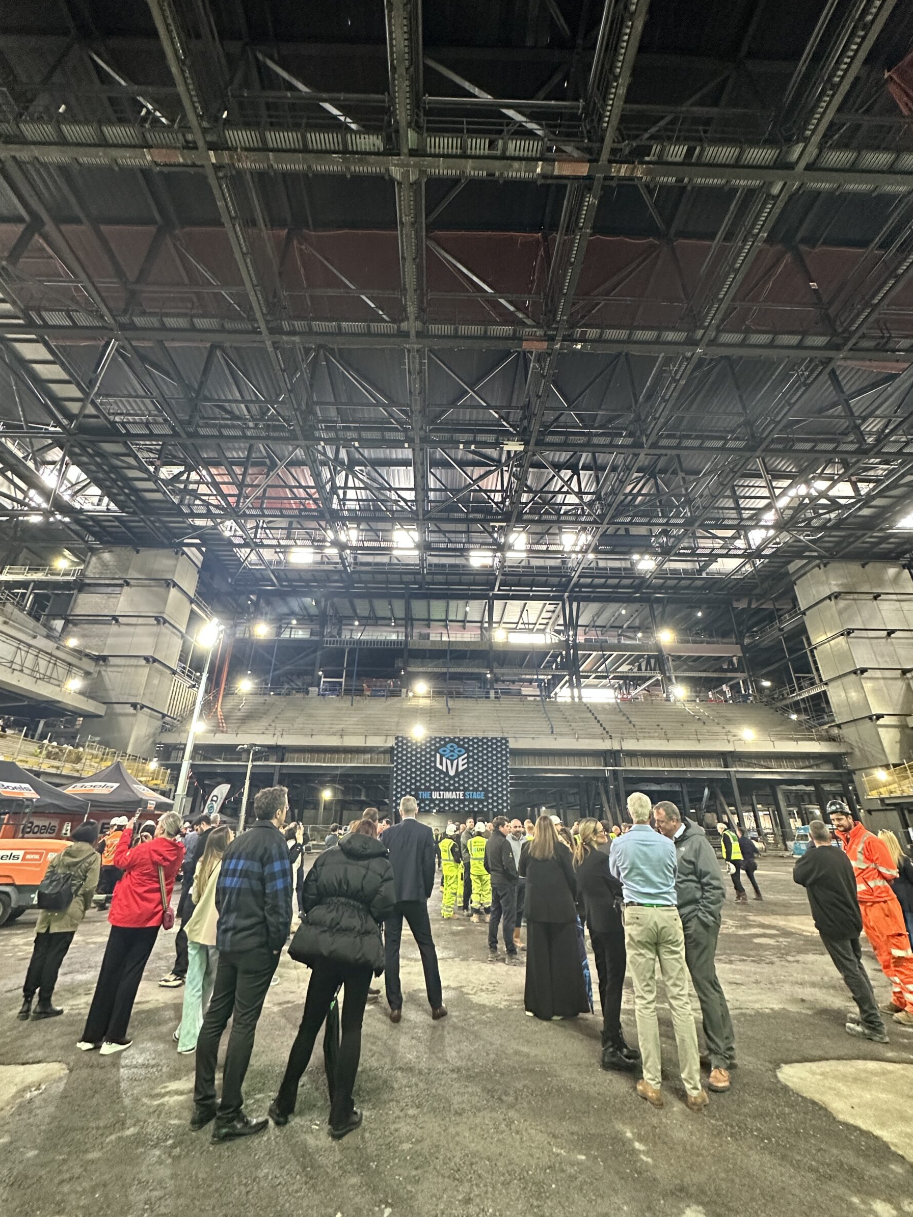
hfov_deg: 81.7
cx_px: 450
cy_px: 582
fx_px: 527
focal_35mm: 15
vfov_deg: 98.1
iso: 500
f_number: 2.2
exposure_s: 1/50
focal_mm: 2.22
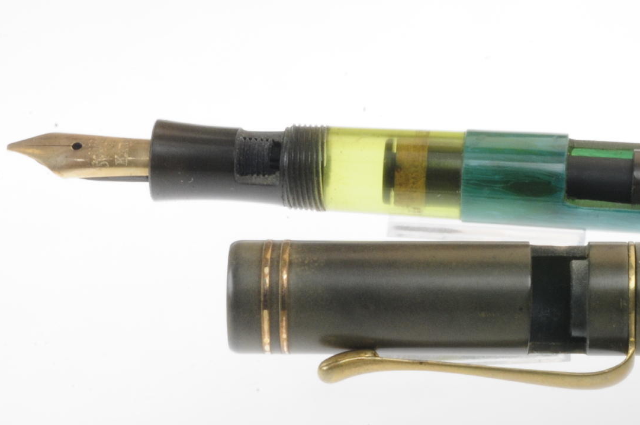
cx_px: 548
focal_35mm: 222
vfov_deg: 6.2
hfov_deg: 9.3
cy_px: 199
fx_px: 3942
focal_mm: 80
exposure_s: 1/5
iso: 400
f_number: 32
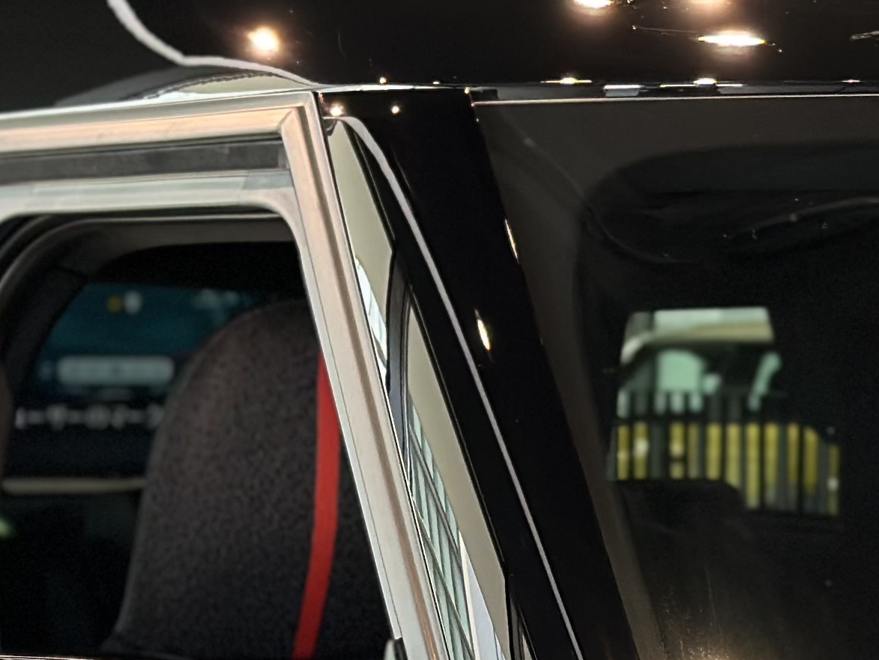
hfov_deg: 11.9
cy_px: 724
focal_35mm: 165
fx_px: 4190
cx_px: 171
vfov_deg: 8.9
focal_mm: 6.86
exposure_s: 1/170
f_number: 1.78
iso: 125
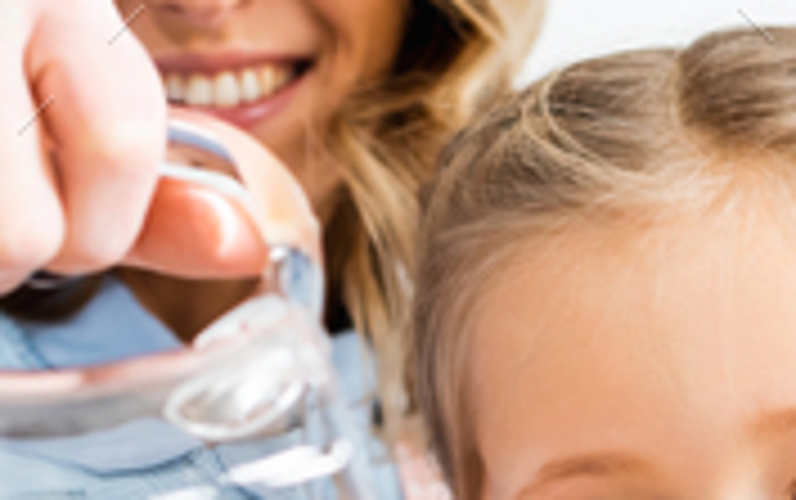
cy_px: 595
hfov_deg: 17.5
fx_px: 2584
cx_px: 418
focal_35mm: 119
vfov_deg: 10.8
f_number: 3.5
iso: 100
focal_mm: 35
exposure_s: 1/200
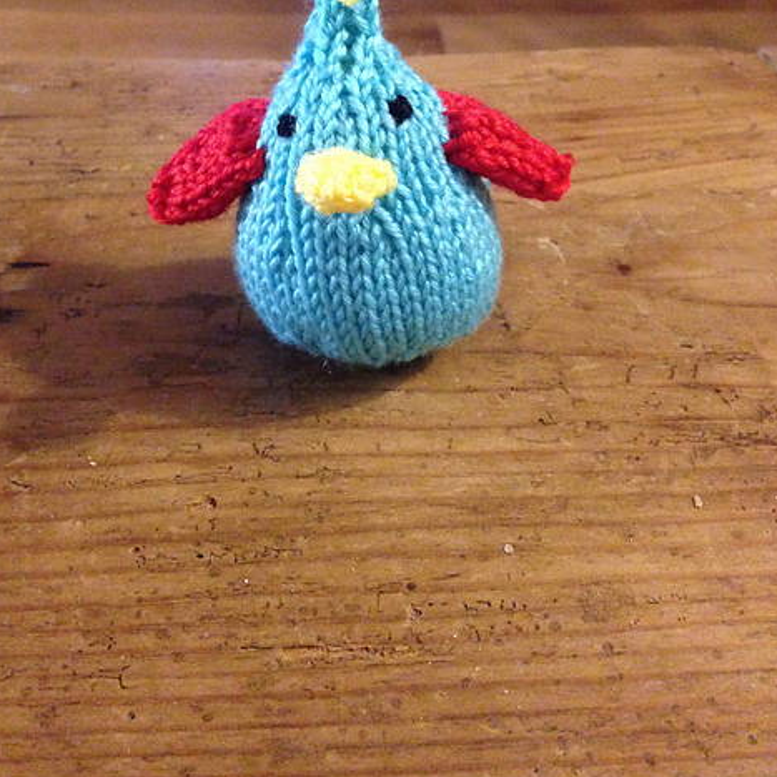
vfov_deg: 41.3
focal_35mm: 40
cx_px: 384
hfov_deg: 41.9
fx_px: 1016
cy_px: 251
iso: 800
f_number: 2.4
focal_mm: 4.12
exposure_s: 1/15
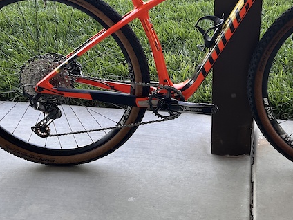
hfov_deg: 38.4
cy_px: 40
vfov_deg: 28.9
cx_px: 201
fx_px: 415
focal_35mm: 49
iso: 125
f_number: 1.6
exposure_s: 1/109
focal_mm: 5.1
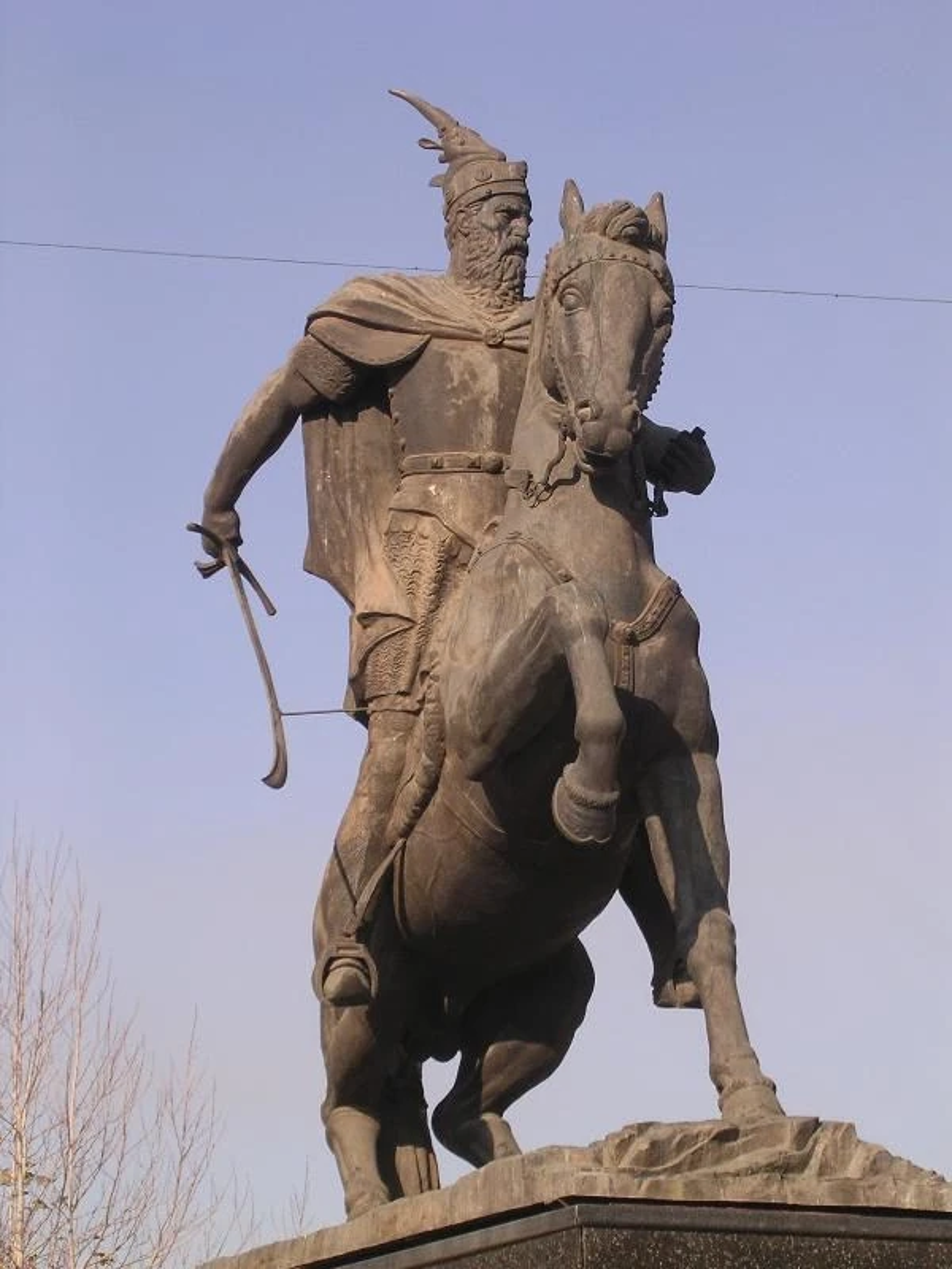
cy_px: 634
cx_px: 476
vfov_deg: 17.1
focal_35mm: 115
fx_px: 4217
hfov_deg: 12.9
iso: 100
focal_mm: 17.4
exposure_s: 1/315
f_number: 4.9
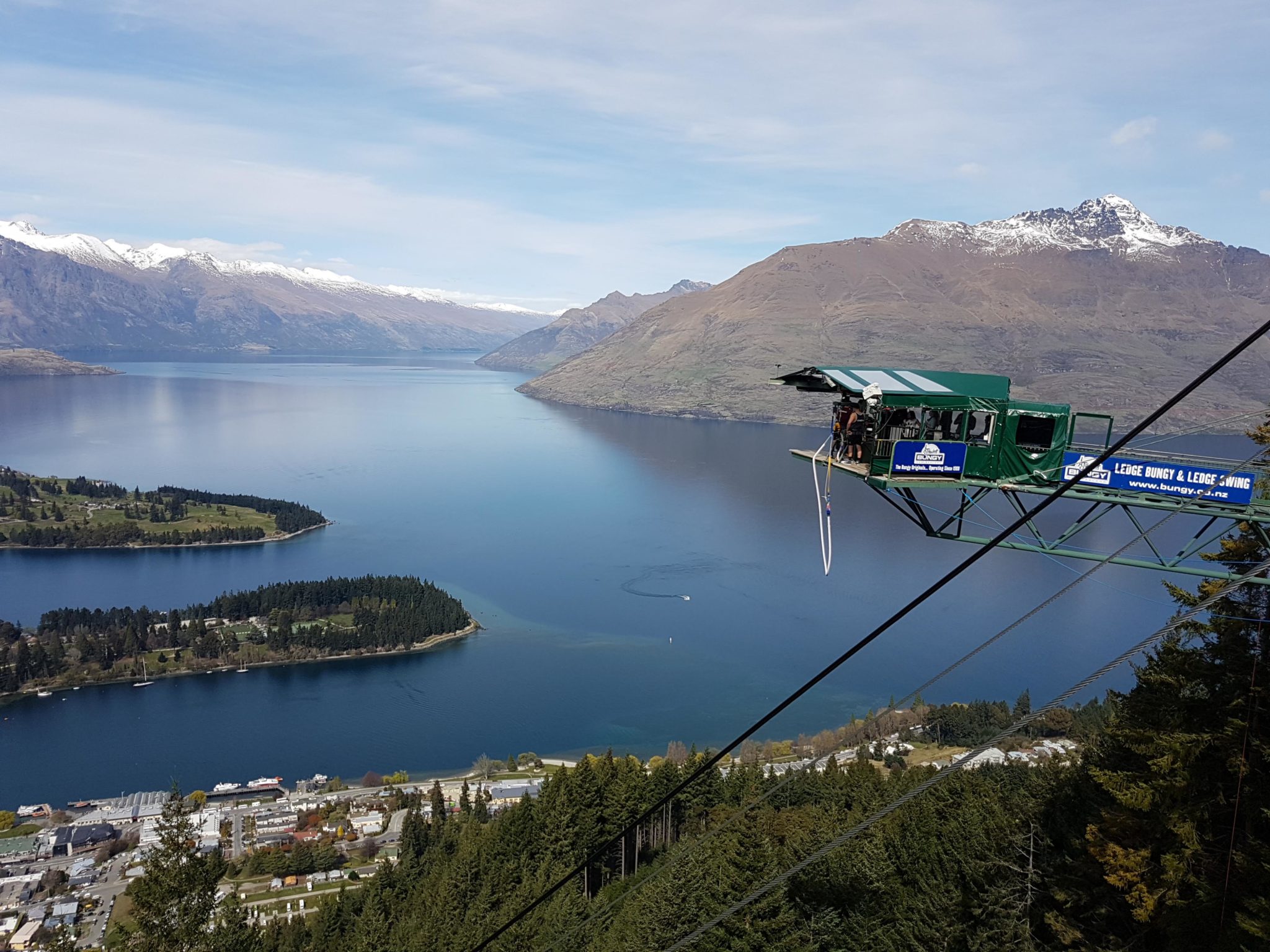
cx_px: 635
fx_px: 954
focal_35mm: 26
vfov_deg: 53.1
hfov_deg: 67.3
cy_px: 476
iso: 40
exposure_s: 1/2232
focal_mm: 4.2
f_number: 1.7
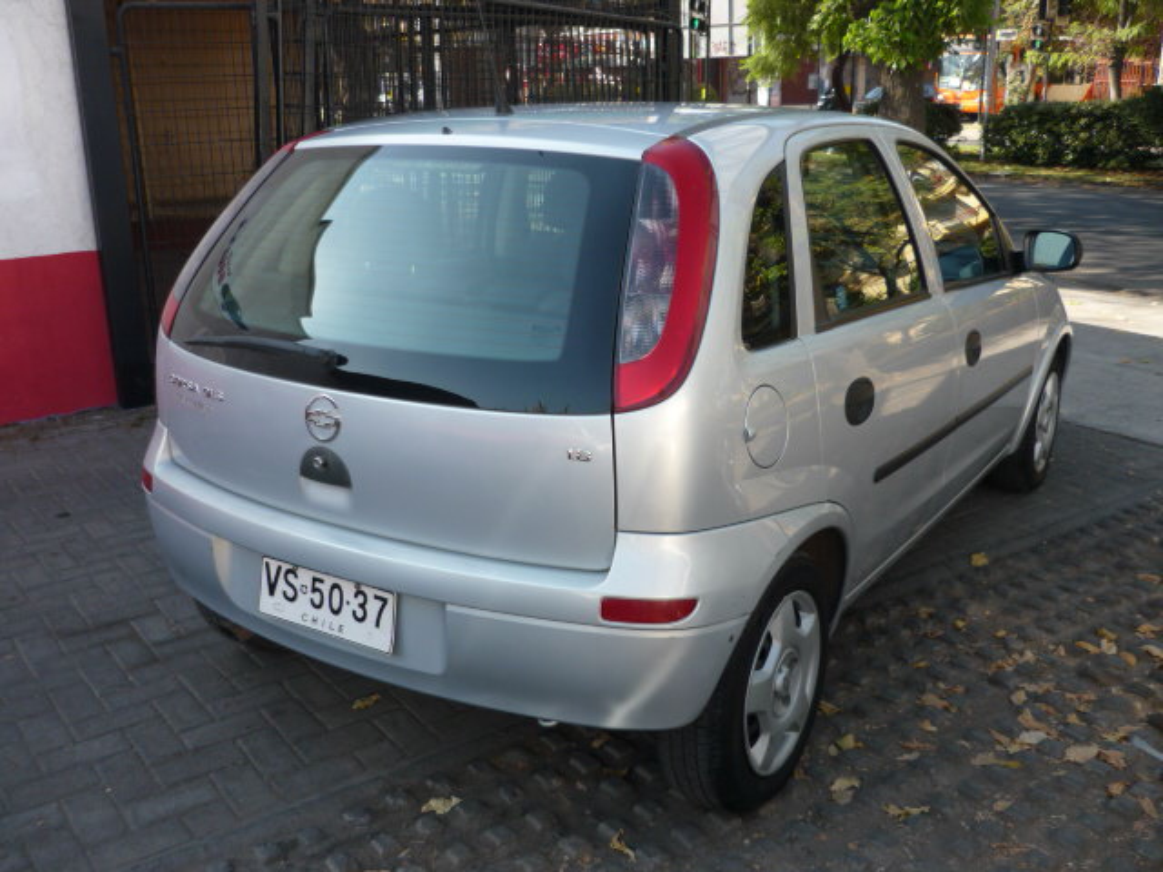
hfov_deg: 55.4
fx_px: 1109
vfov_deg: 42.9
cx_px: 582
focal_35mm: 33
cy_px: 436
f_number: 2.8
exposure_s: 1/250
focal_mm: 5.5
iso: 100
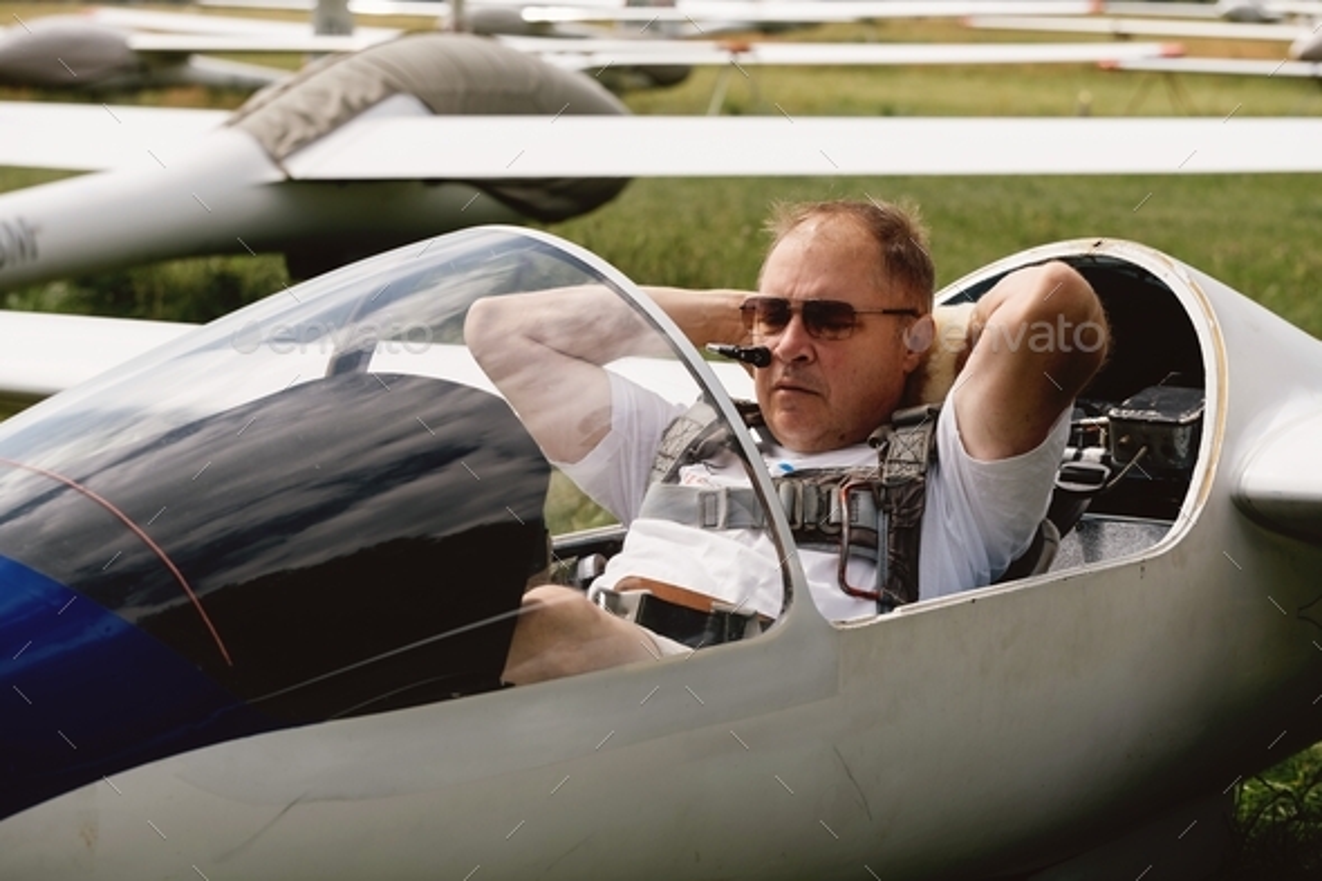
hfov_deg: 17.1
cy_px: 440
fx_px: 4405
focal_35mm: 120
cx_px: 661
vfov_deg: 11.4
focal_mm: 80
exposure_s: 1/1000
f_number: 5.6
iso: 200
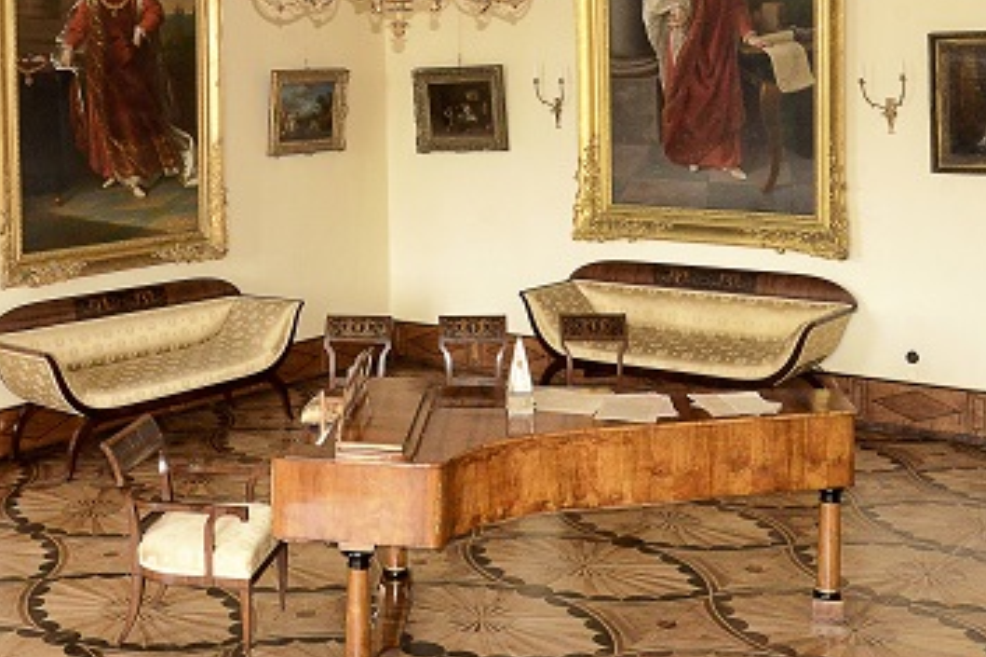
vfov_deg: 26.1
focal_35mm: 51
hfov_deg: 38.6
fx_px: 1396
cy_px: 159
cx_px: 366
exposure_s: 1/40
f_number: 10
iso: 4000
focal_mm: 20
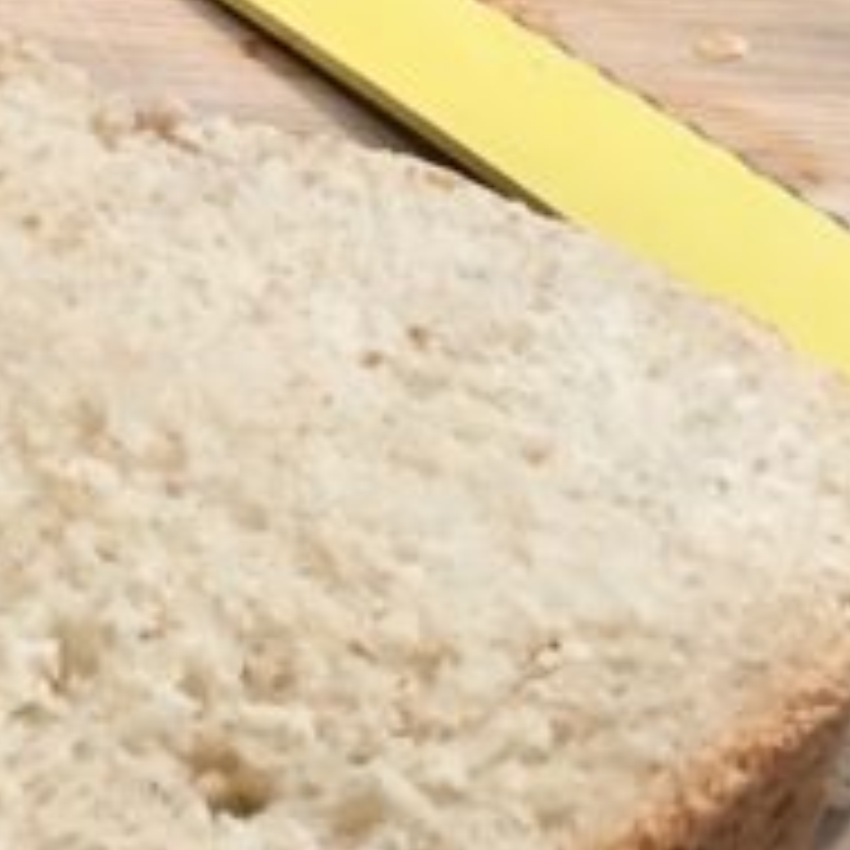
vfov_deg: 12.4
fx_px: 3862
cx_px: -1273
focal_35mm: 139
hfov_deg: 10.6
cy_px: -81
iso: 100
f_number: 2.2
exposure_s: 1/30
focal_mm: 4.15
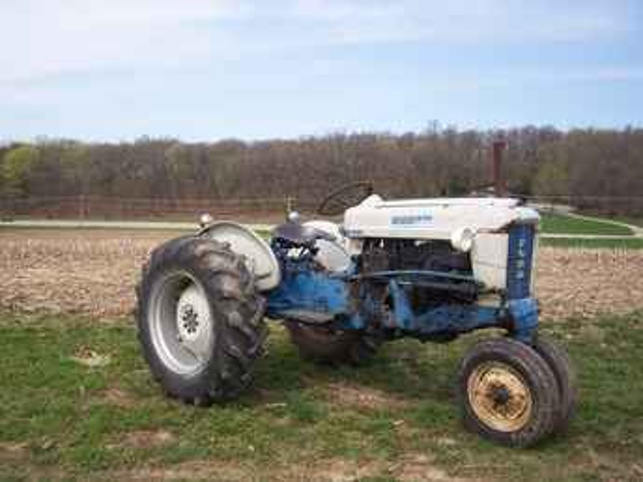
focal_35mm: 36
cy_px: 241
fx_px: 669
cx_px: 322
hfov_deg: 51.4
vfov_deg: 39.7
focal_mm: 5.9
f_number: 4.5
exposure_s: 1/435
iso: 100
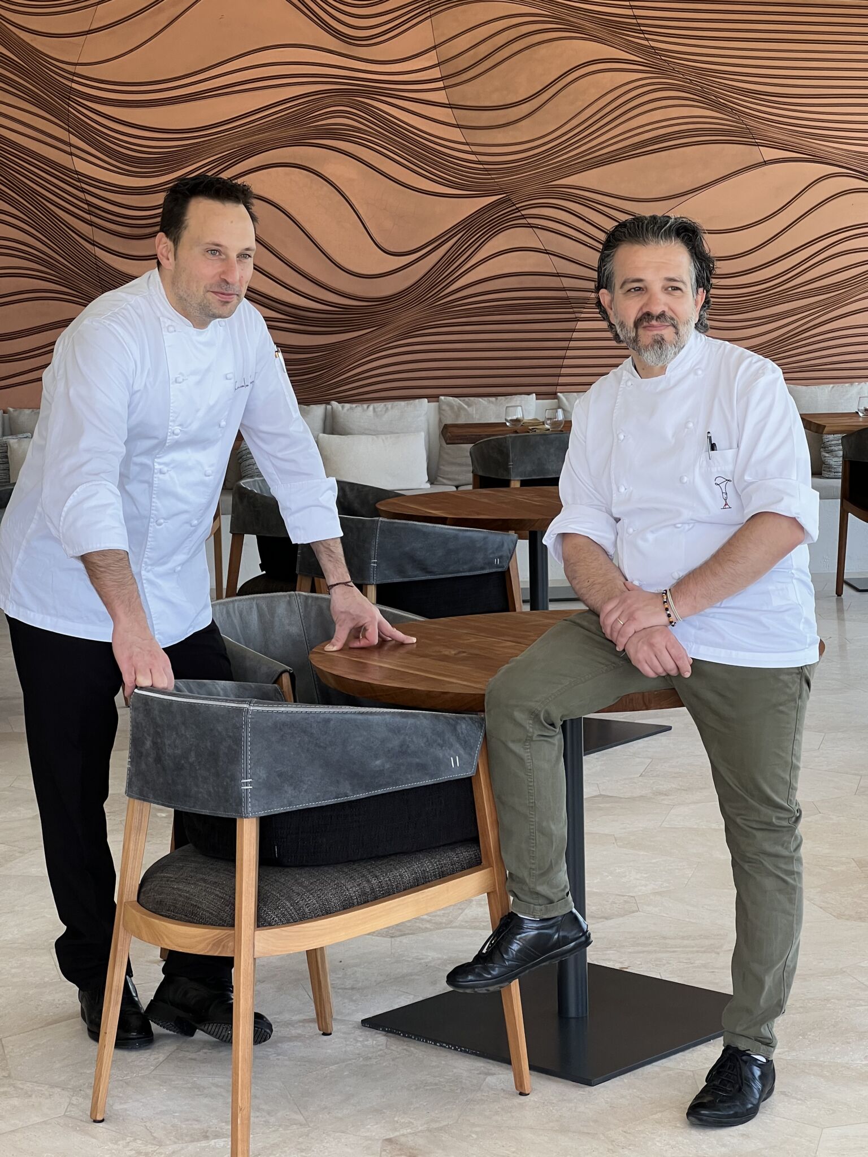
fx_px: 2574
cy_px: 578
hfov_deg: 19.1
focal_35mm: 77
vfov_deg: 25.3
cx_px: 434
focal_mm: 9
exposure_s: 1/123
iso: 64
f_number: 2.8
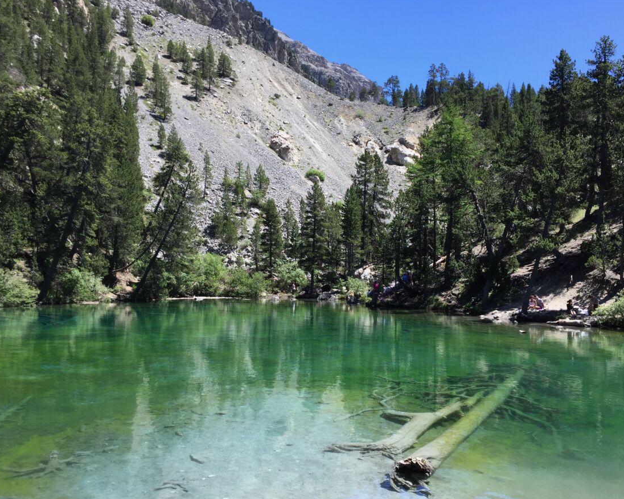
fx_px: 573
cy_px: 249
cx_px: 318
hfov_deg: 57.2
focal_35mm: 31
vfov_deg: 47.1
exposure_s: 1/824
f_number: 2.2
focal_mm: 4.15
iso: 32
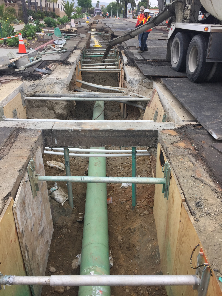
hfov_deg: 48.2
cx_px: 111
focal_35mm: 29
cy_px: 148
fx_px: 248
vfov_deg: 61.7
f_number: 2.2
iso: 32
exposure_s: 1/520
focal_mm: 4.15
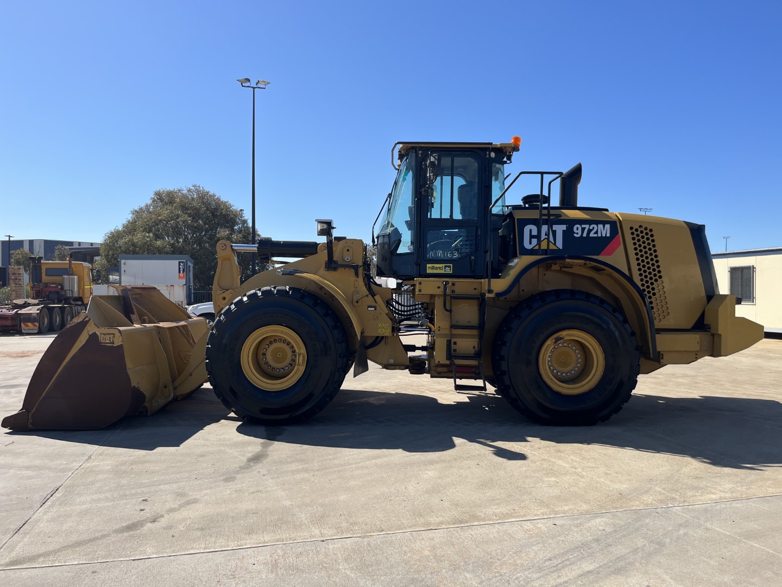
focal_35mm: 26
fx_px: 587
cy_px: 294
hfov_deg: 67.3
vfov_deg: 53.1
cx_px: 391
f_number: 1.6
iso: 50
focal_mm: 5.1
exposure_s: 1/3623
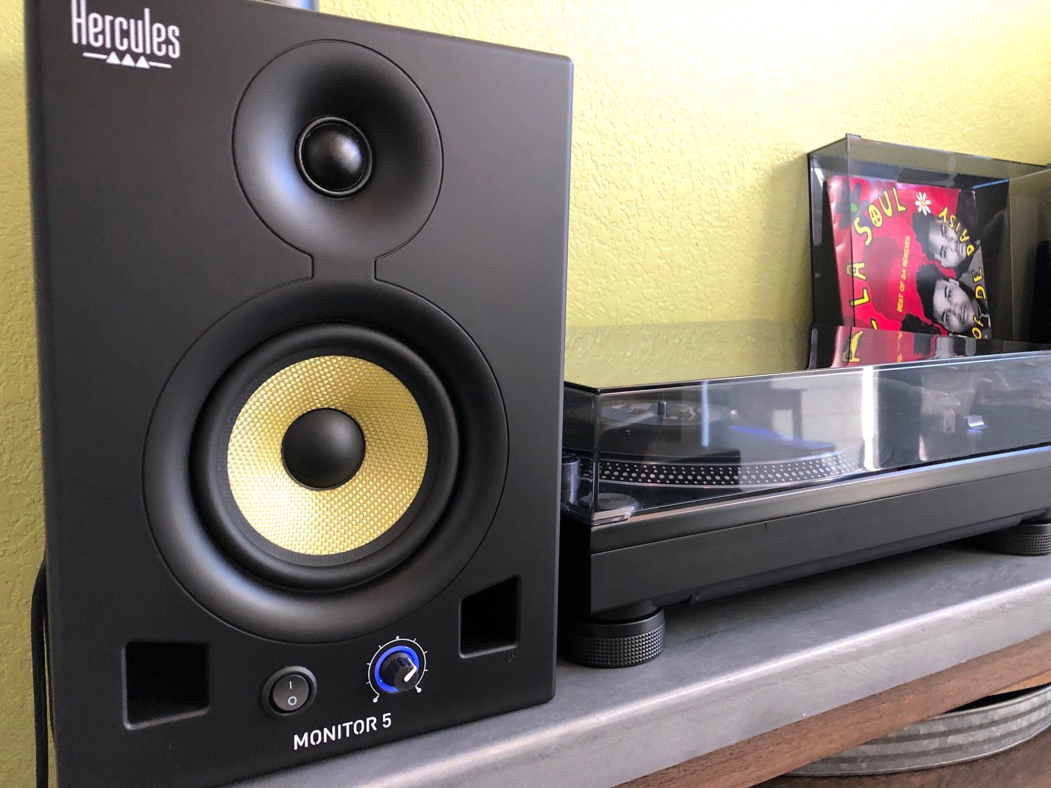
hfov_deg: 63.4
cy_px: 394
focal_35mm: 28
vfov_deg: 49.7
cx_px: 526
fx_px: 850
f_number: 1.8
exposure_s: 1/15
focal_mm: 4
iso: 64
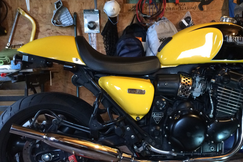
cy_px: 91
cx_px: 170
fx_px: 304
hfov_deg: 42.8
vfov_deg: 29.8
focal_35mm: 45
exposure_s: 1/17
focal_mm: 4.15
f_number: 2.2
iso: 320
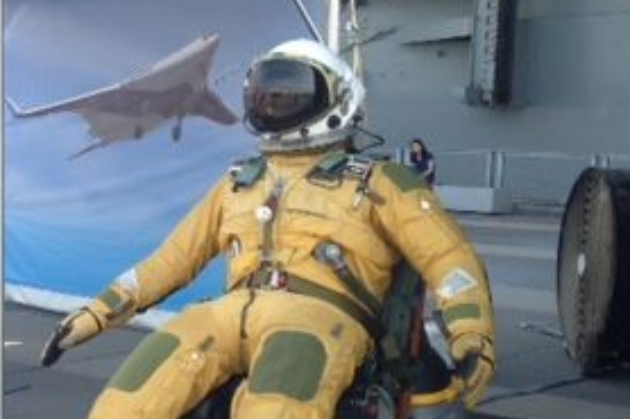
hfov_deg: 24.4
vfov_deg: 17.2
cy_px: 242
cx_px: -14
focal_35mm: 79
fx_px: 1382
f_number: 2.4
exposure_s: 1/359
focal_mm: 4.12
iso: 50
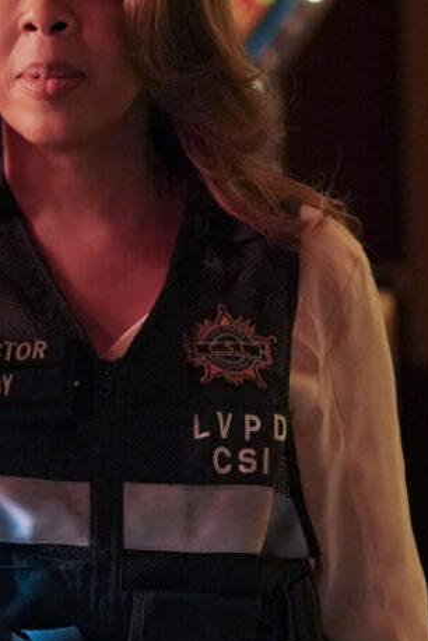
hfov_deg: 4.8
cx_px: 84
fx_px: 5146
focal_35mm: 289
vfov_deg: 7.1
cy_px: 486
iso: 10000
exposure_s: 1/125
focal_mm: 121
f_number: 3.5
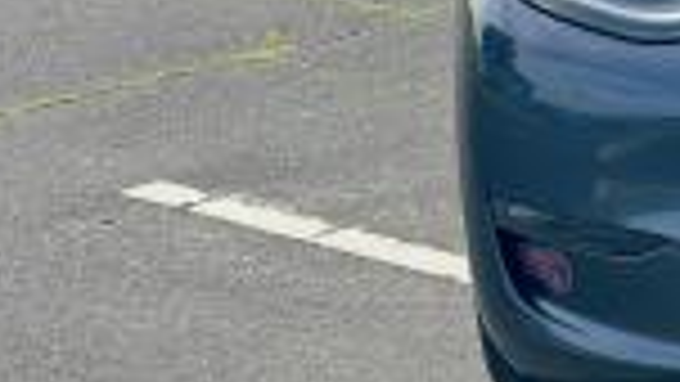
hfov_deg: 11.6
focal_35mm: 175
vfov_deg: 6.9
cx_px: 1112
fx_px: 3156
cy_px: -49
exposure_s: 1/2415
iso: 64
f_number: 1.78
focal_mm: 6.76
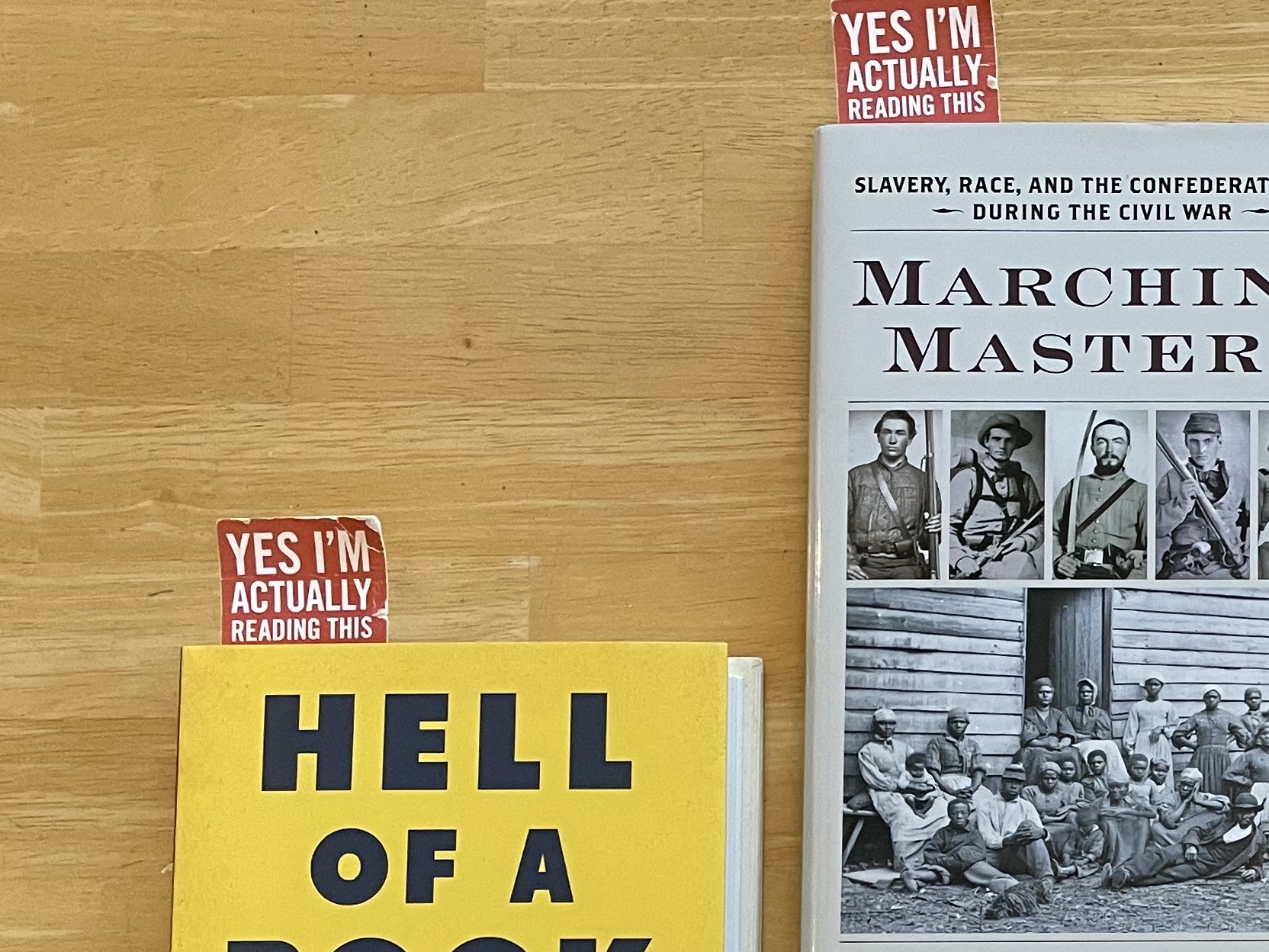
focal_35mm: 63
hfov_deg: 27.5
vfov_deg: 22.6
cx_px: 1475
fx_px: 2310
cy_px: 902
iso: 200
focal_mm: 4.2
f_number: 1.6
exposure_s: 1/60
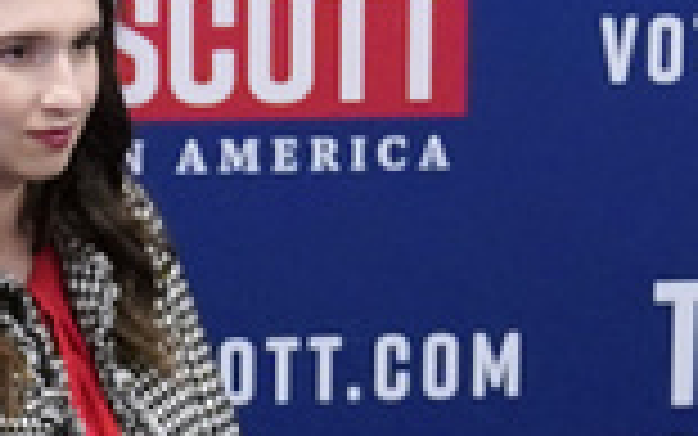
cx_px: 671
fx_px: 6147
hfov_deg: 6.5
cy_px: 1130
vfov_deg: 4.0
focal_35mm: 323
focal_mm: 48
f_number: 2.8
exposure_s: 1/640
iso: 4000
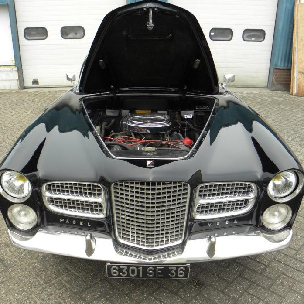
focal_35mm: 32
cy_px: 175
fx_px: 318
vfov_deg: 50.9
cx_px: 149
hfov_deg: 51.1
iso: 64
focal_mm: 4.6
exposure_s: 1/106
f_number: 3.5
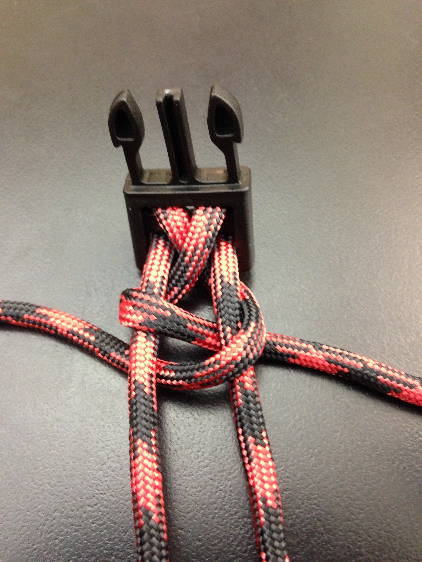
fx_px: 536
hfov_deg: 42.9
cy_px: 281
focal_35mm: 33
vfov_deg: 55.4
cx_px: 211
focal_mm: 4.12
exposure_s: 1/20
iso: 400
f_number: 2.4
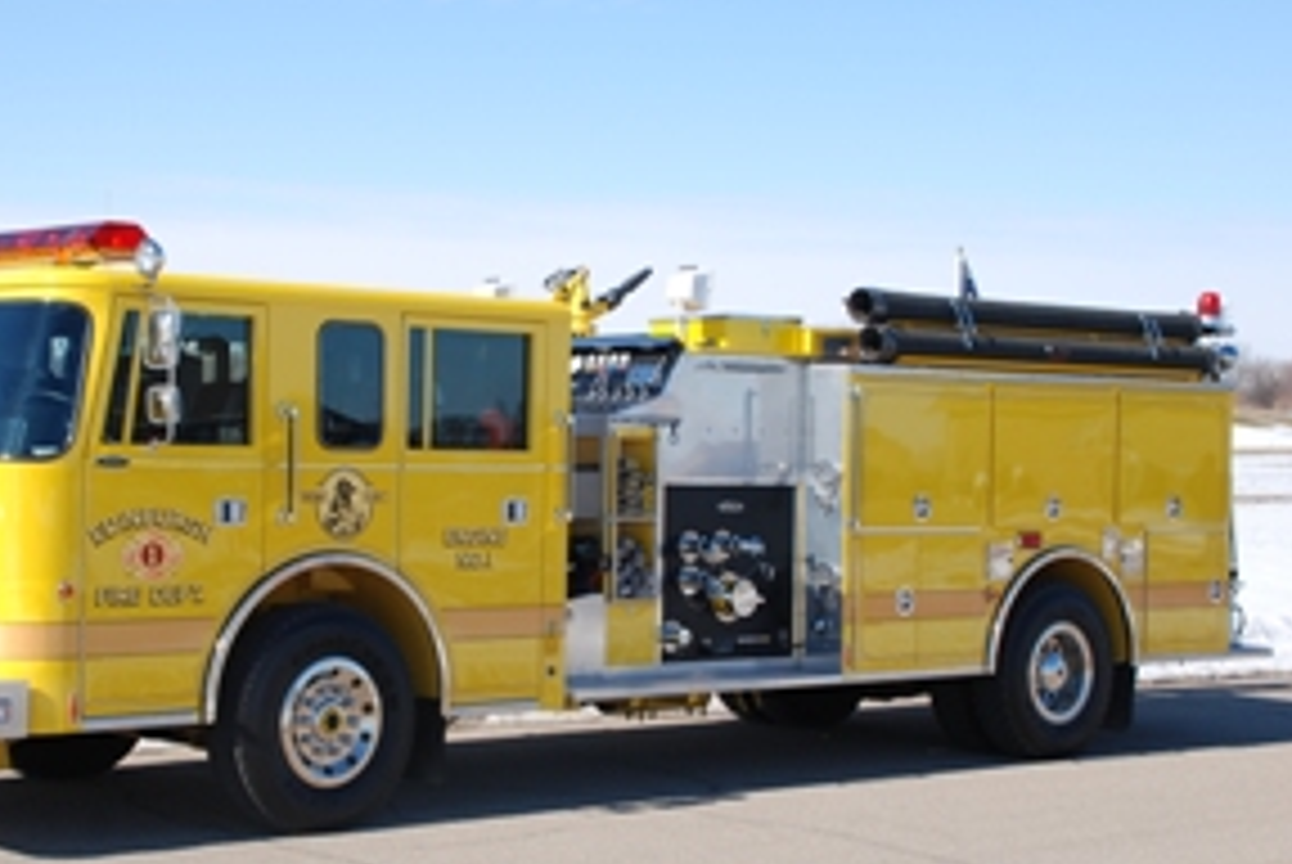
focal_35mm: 67
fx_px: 2407
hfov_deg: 29.9
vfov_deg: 20.4
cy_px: 464
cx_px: 482
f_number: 8
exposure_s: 1/250
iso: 100
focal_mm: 32
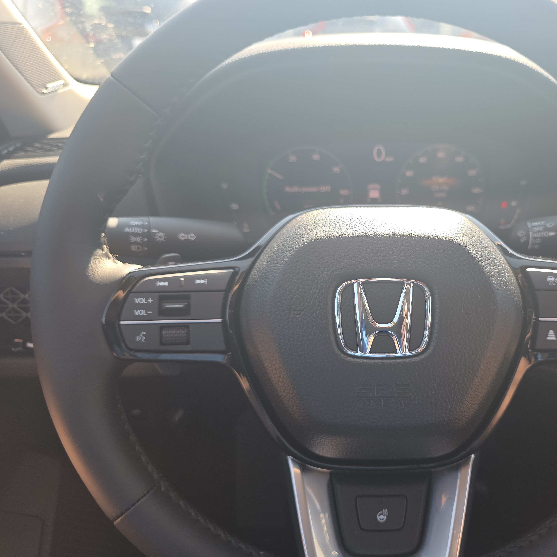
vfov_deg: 57.3
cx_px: 379
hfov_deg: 55.9
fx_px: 510
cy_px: 279
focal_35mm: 28
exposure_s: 1/359
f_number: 1.7
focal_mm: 6.3
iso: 40
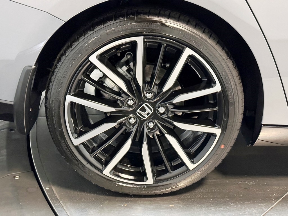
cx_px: 144
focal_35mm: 48
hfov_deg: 39.7
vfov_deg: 30.3
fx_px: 399
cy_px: 108
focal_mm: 6.86
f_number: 1.78
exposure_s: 1/30
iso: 640
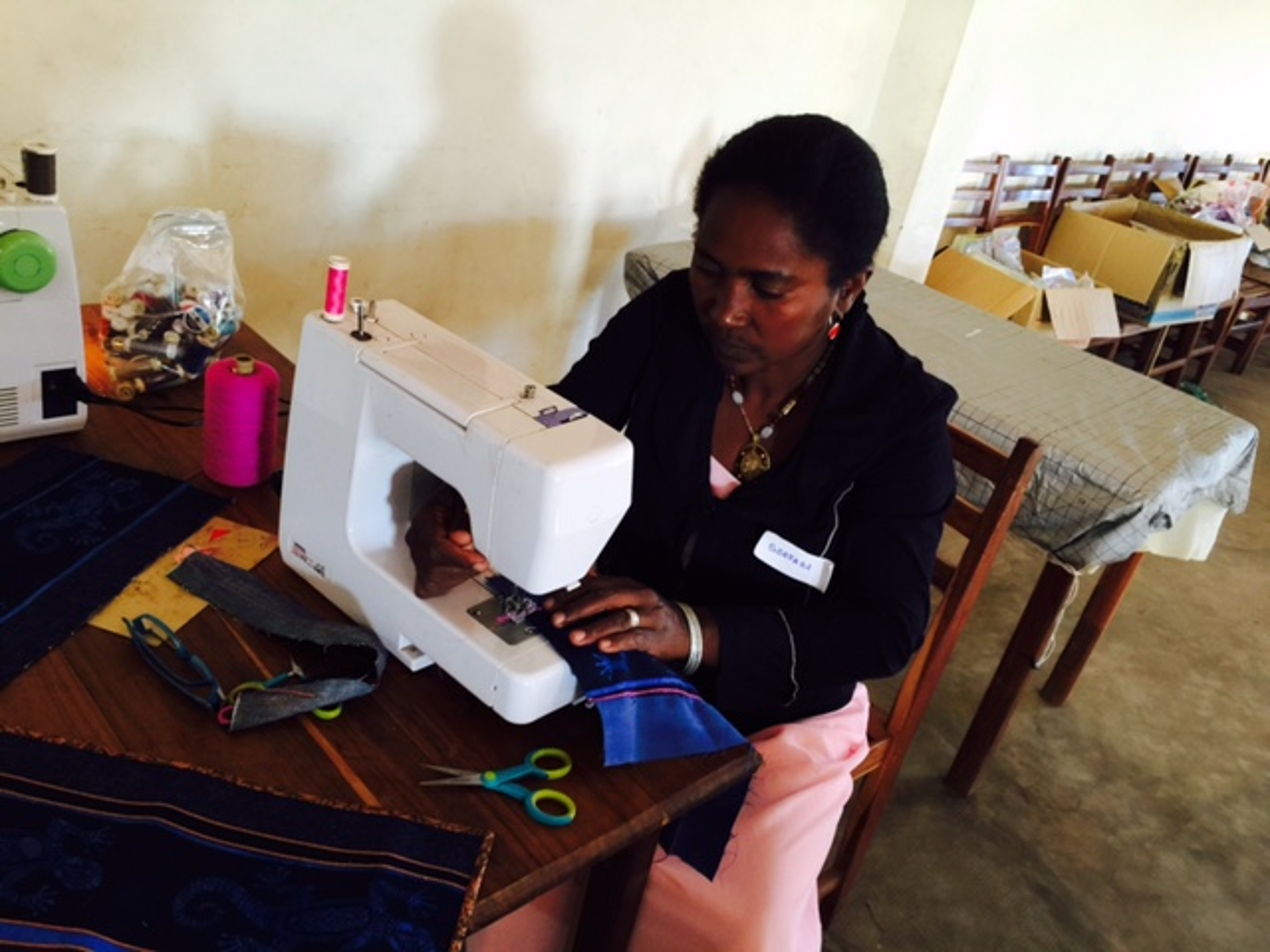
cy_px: 476
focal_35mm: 29
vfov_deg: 48.2
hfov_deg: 61.7
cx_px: 635
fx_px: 1064
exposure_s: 1/15
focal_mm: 4.15
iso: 80
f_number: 2.2
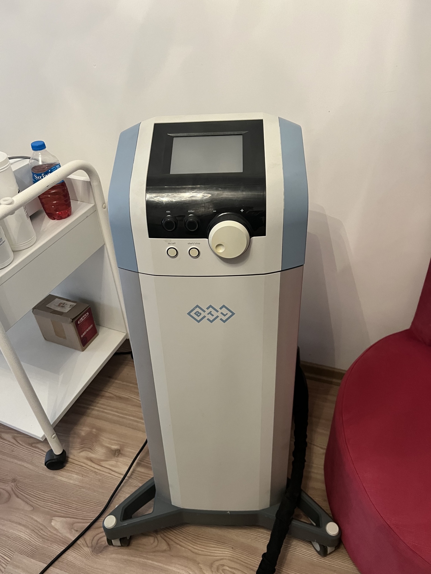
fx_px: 432
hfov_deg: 53.1
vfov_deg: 67.3
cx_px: 216
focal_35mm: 26
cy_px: 287
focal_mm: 5.7
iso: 320
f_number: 1.5
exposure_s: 1/50
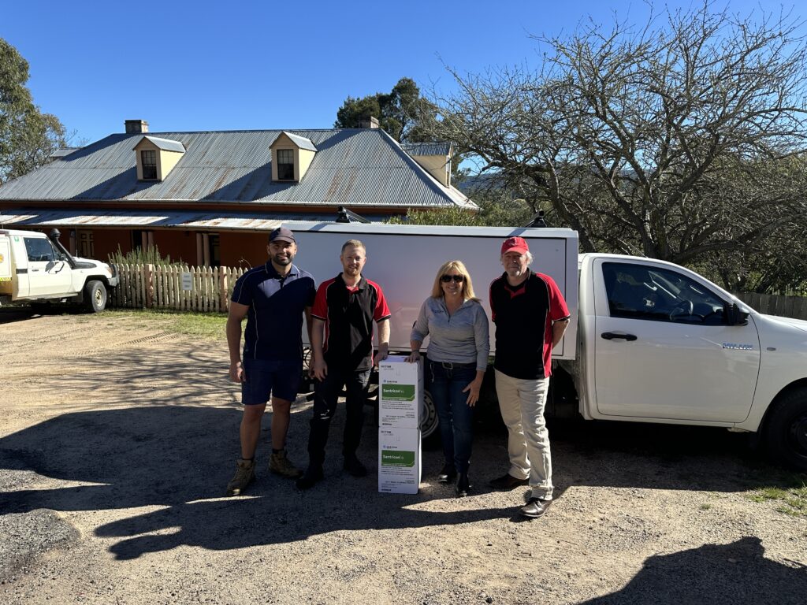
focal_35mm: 24
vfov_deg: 56.8
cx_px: 404
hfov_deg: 71.6
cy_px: 302
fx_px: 560
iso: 80
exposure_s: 1/2028
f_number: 1.78
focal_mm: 6.86
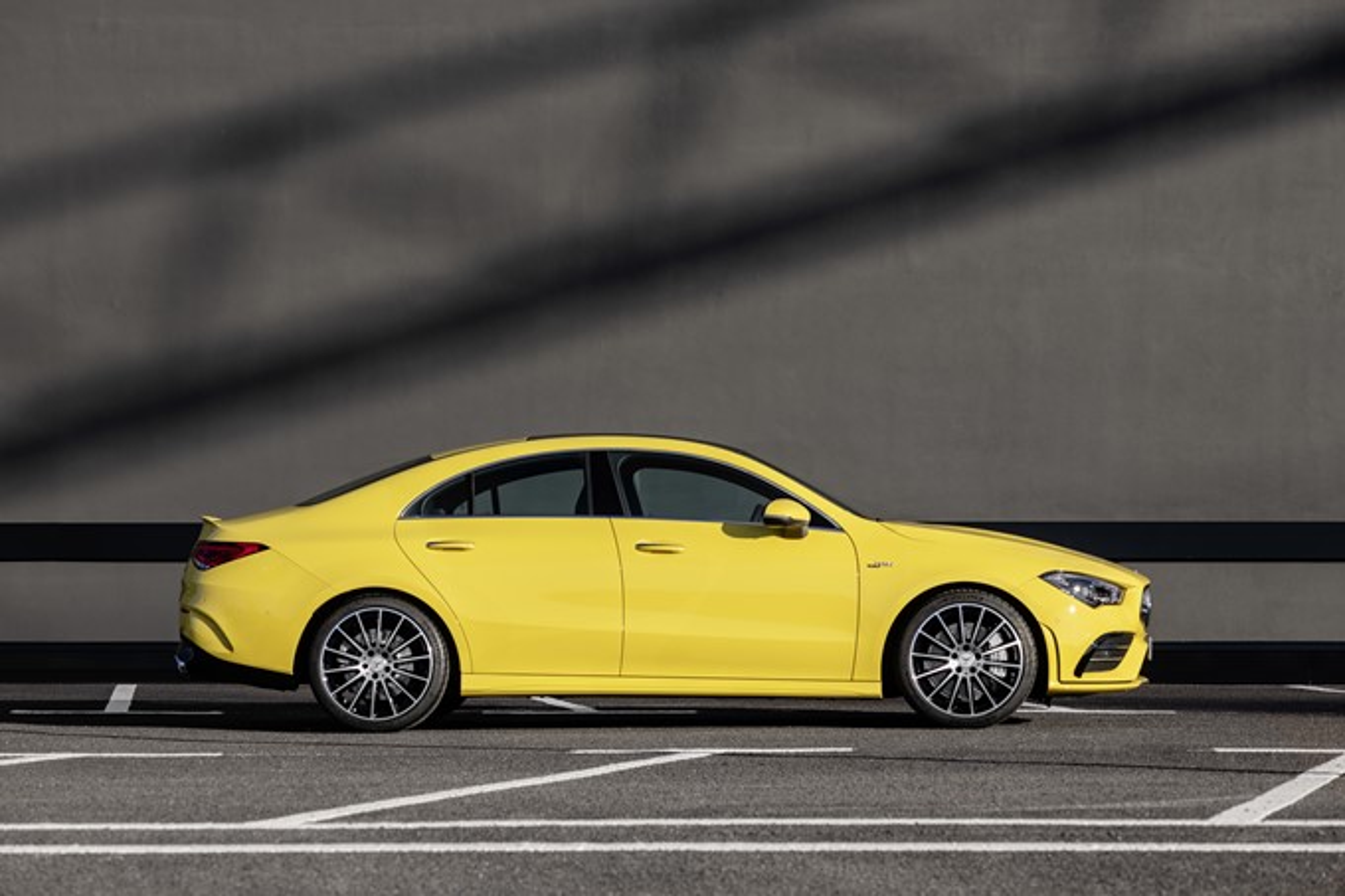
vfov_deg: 13.0
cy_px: 448
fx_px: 3922
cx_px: 672
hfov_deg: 19.5
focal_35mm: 105
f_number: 8
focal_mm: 105
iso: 100
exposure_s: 1/320
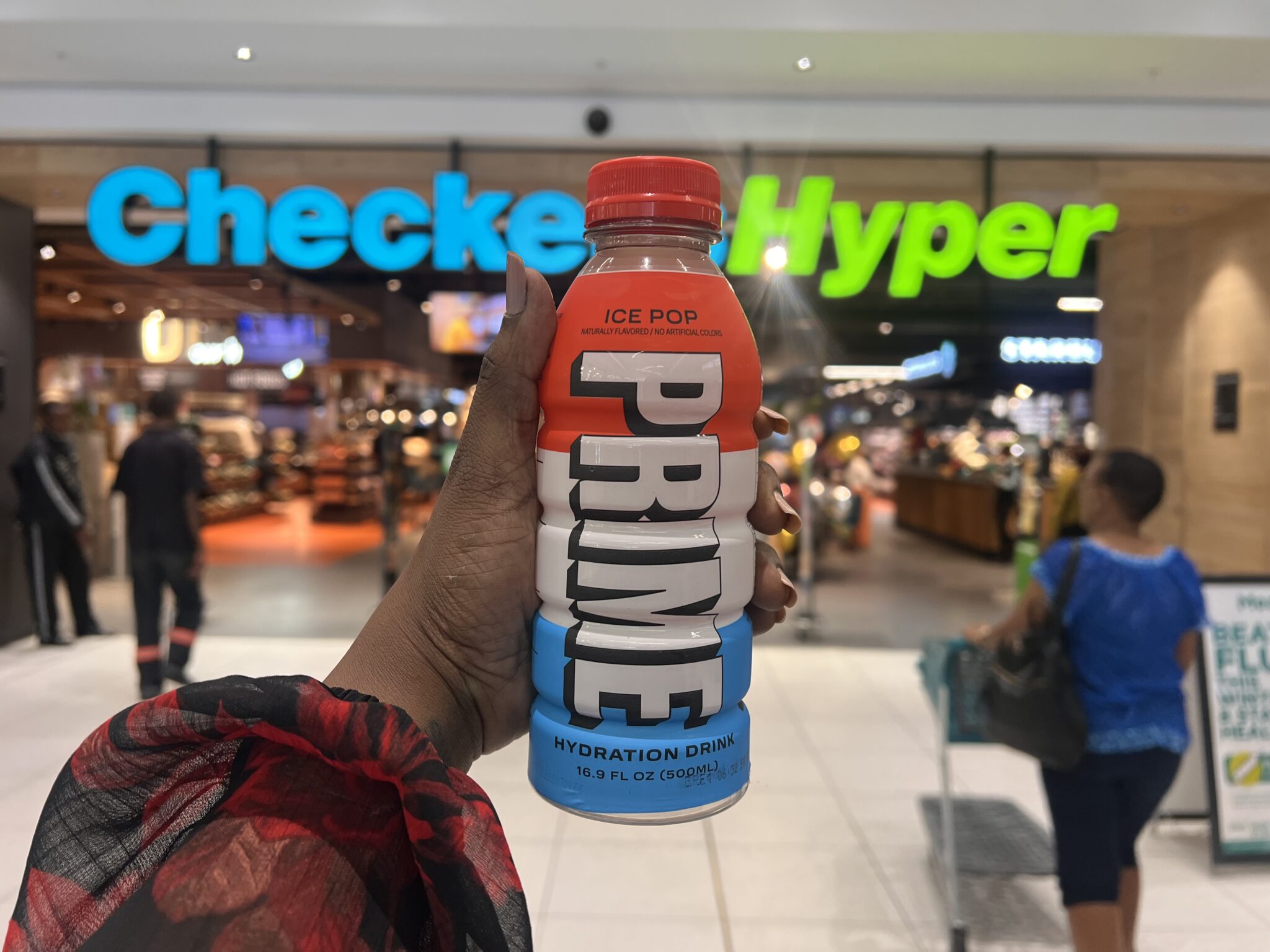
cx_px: 635
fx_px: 954
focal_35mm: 26
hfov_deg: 67.3
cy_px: 476
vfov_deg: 53.1
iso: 100
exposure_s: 1/100
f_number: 1.5
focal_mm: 5.7
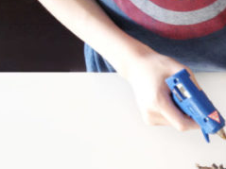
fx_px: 574
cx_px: 269
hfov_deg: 20.8
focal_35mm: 88
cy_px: 153
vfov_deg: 16.5
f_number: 2.4
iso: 50
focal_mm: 4.28
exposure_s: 1/20
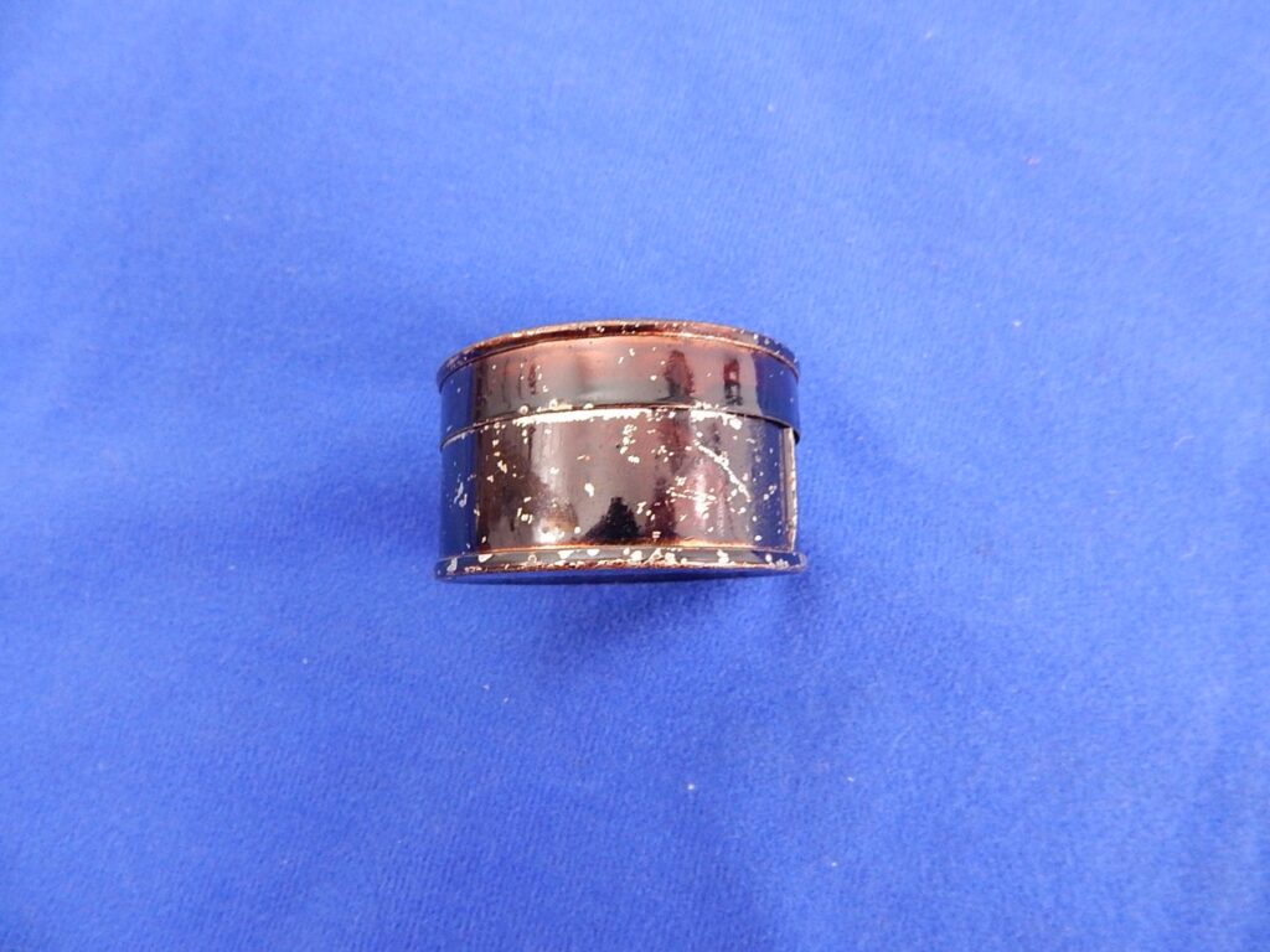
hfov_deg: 76.4
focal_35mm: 22
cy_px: 476
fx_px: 807
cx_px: 635
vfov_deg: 61.1
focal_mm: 4
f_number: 3
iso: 450
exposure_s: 1/8
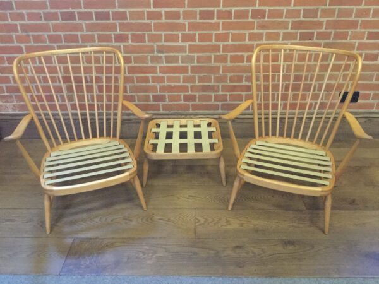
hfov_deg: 58.4
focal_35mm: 31
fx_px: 339
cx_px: 190
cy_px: 142
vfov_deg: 45.4
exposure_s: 1/17
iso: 500
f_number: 2.4
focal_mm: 3.3
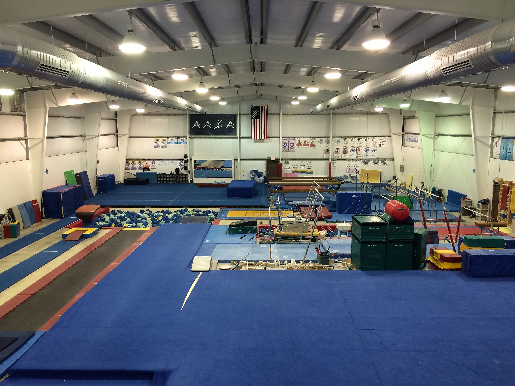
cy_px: 193
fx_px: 431
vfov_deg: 48.2
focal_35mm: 29
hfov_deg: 61.7
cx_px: 258
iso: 64
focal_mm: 4.15
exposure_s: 1/30
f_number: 2.2
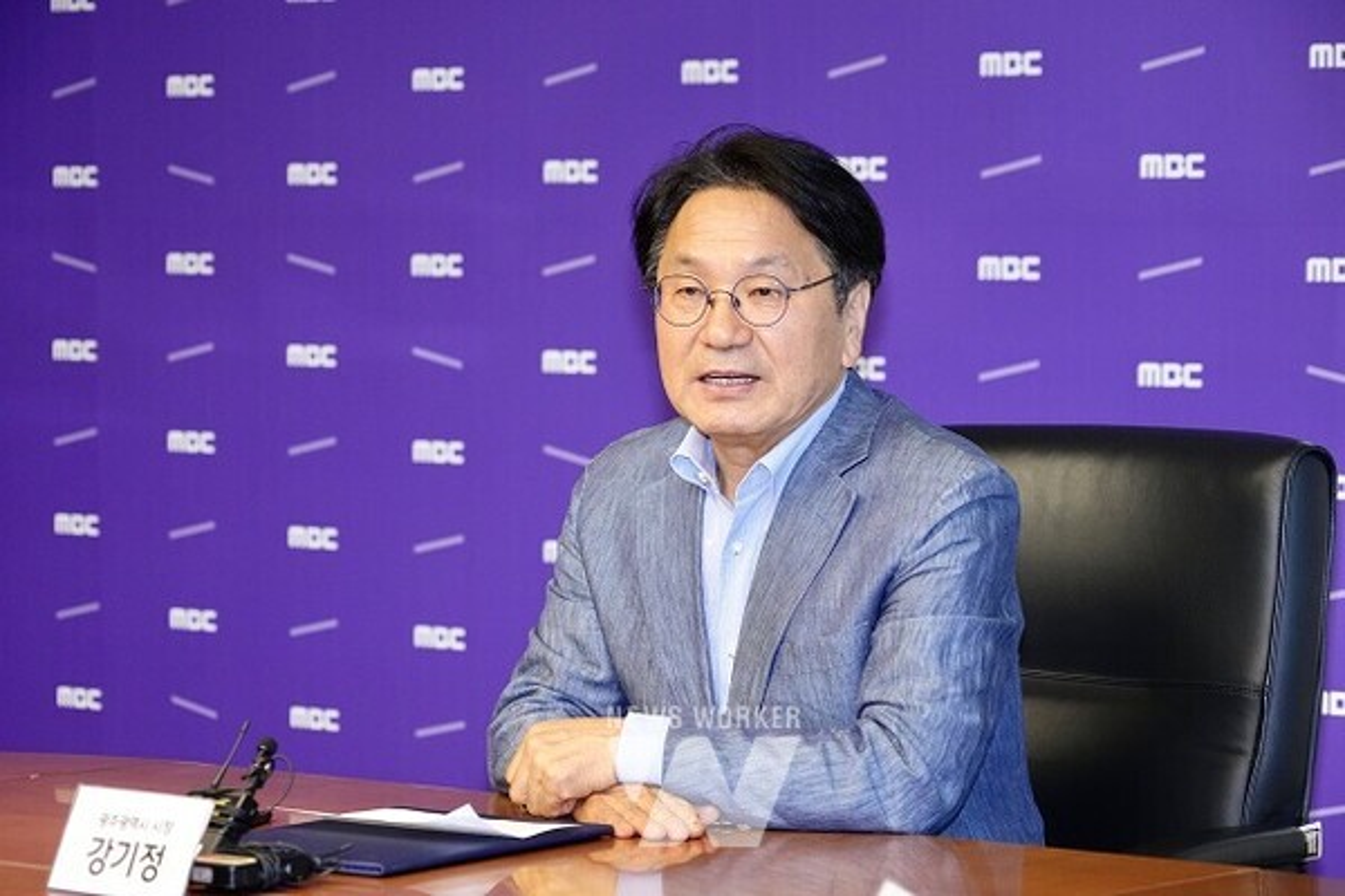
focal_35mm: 126
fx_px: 4707
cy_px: 448
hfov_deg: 16.3
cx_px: 672
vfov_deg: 10.9
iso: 3200
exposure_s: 1/125
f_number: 6.3
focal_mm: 126
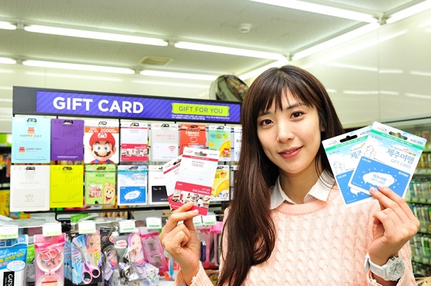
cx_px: 216
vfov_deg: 35.0
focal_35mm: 38
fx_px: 454
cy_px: 143
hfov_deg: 50.7
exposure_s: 1/60
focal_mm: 38
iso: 320
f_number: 8
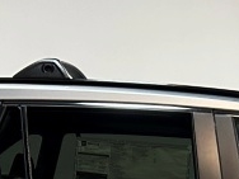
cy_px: 465
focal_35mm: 131
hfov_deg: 14.8
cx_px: 235
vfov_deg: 9.7
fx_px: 904
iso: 320
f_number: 1.78
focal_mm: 6.86
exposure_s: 1/60
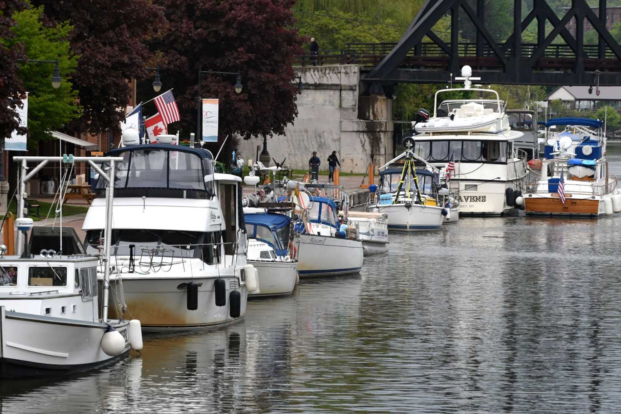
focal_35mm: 258
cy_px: 253
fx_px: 4444
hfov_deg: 8.0
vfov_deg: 5.3
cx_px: 255
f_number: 6.3
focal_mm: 125
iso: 1000
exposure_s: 1/640
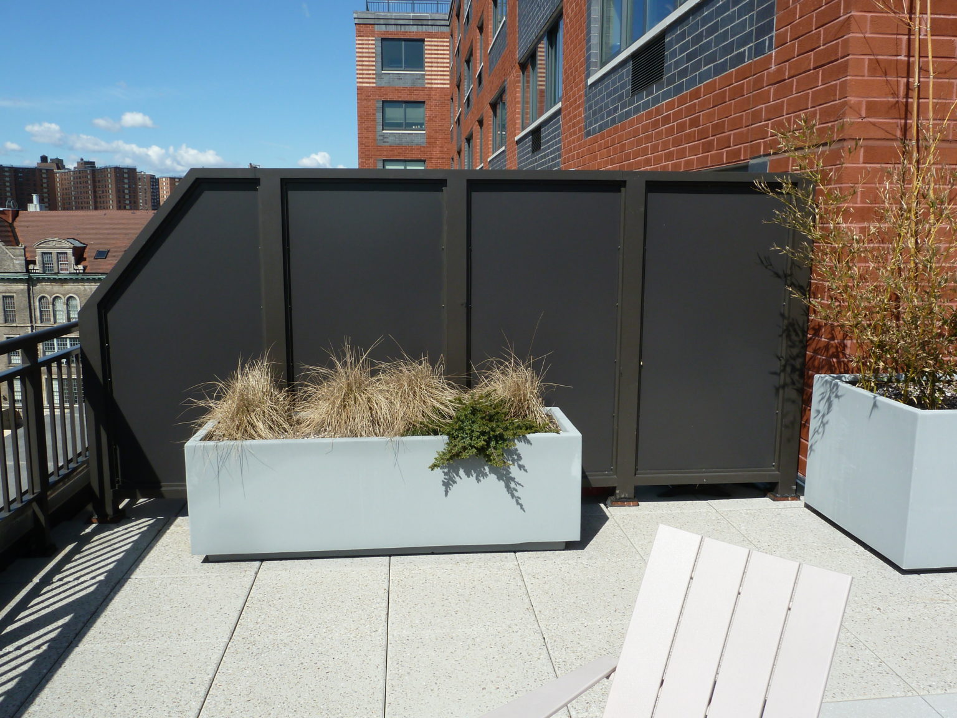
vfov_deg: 48.2
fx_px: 802
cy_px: 359
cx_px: 478
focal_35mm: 29
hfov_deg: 61.7
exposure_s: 1/500
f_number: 5
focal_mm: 4.7
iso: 80
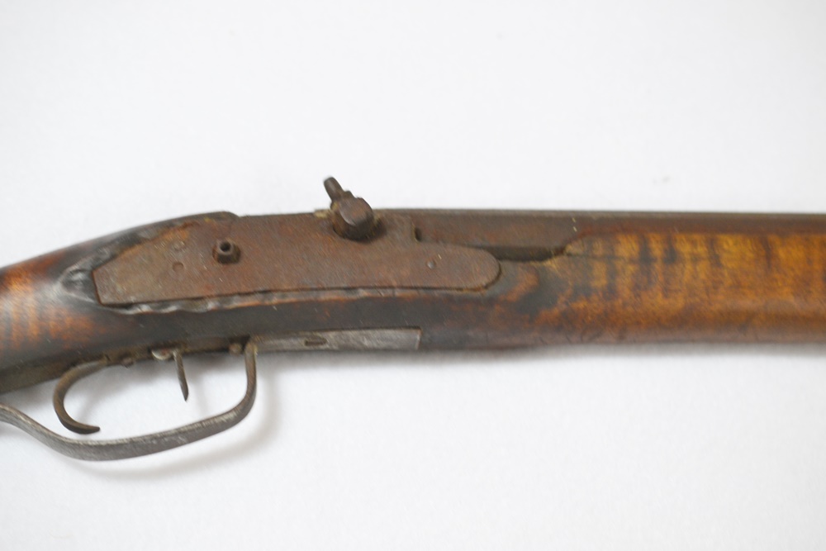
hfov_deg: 33.4
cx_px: 413
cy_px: 276
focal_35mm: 60
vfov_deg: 22.6
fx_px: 1377
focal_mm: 40
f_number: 4.5
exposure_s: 1/60
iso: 400
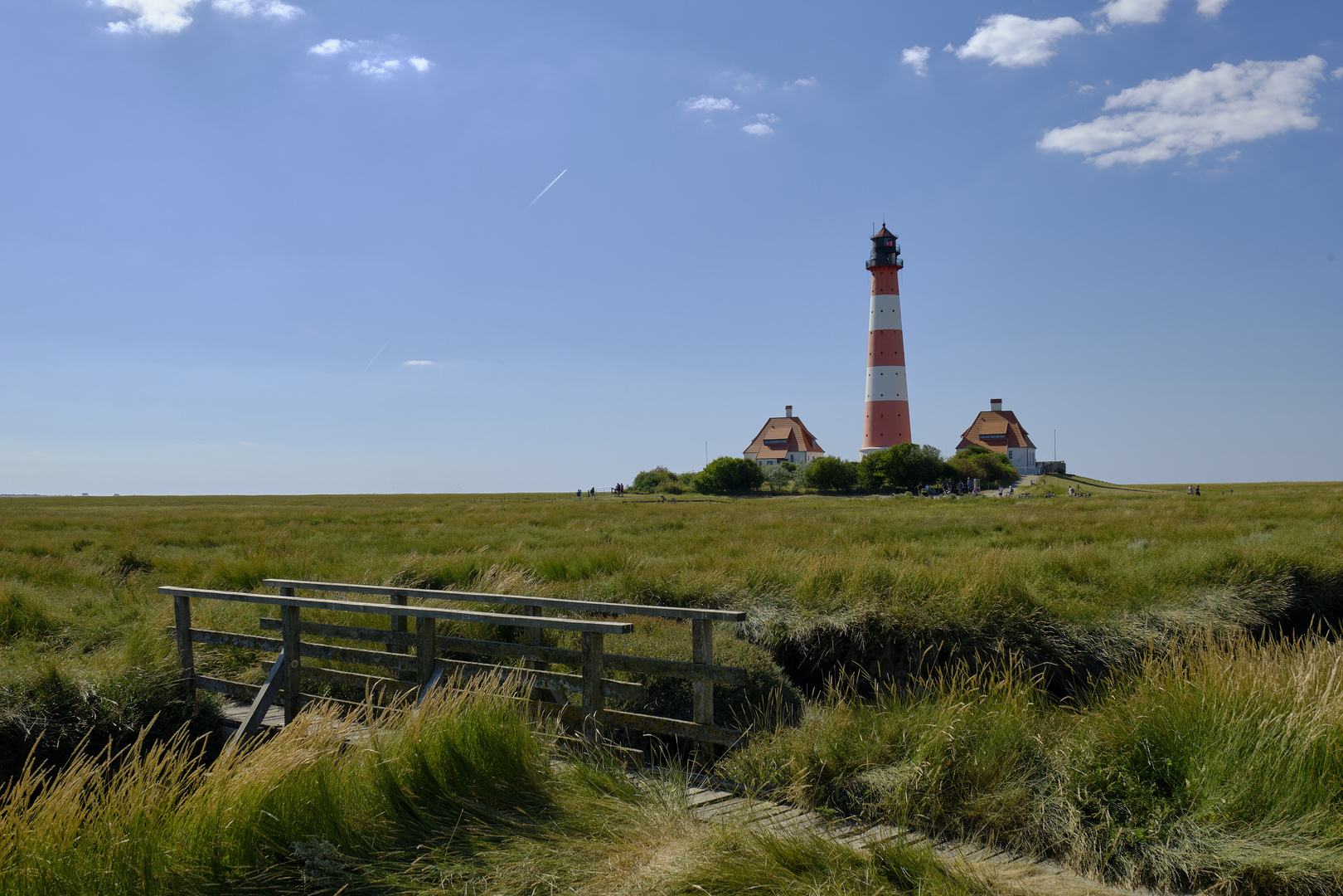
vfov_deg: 36.9
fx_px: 1343
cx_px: 672
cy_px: 448
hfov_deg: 53.1
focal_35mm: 36
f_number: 8
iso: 200
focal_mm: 24.2
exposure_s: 1/300
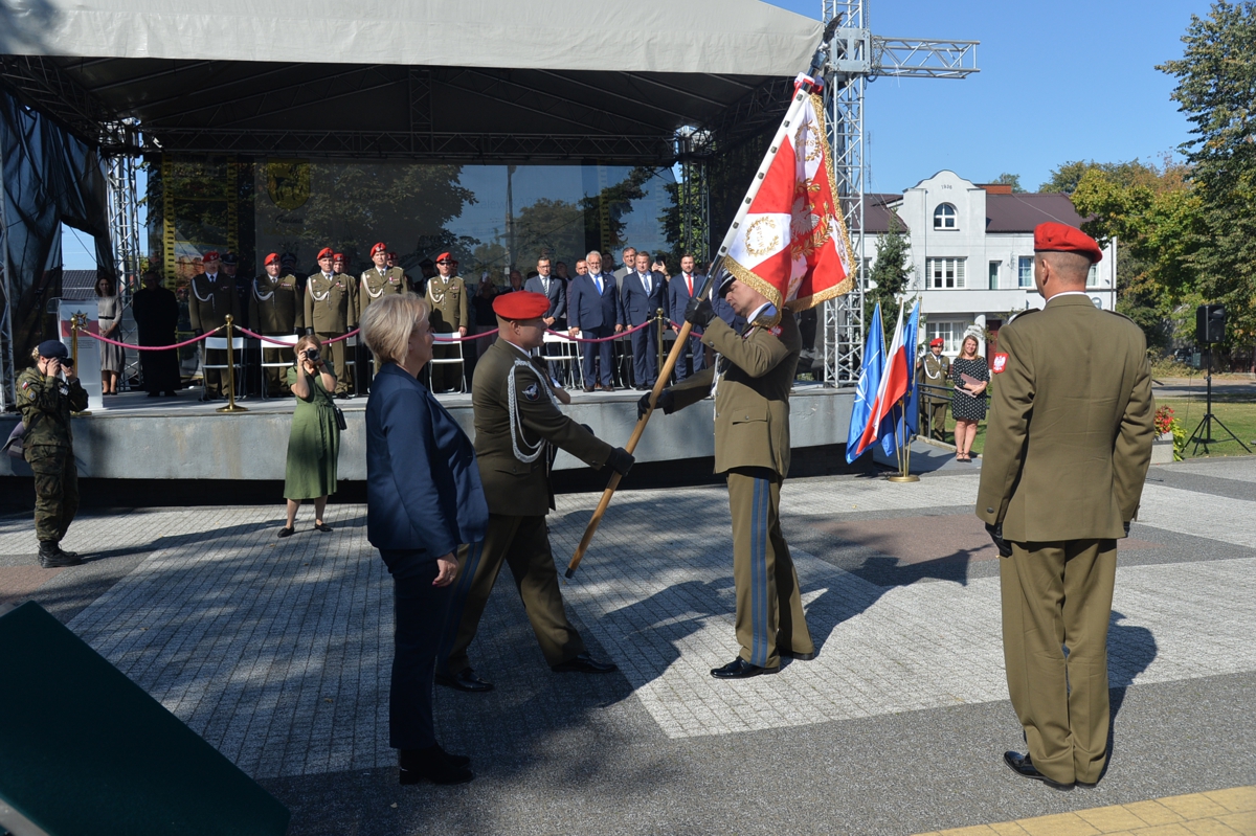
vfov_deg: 43.6
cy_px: 418
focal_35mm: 30
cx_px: 628
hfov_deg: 62.0
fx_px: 1046
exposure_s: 1/2000
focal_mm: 30
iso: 500
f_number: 5.6
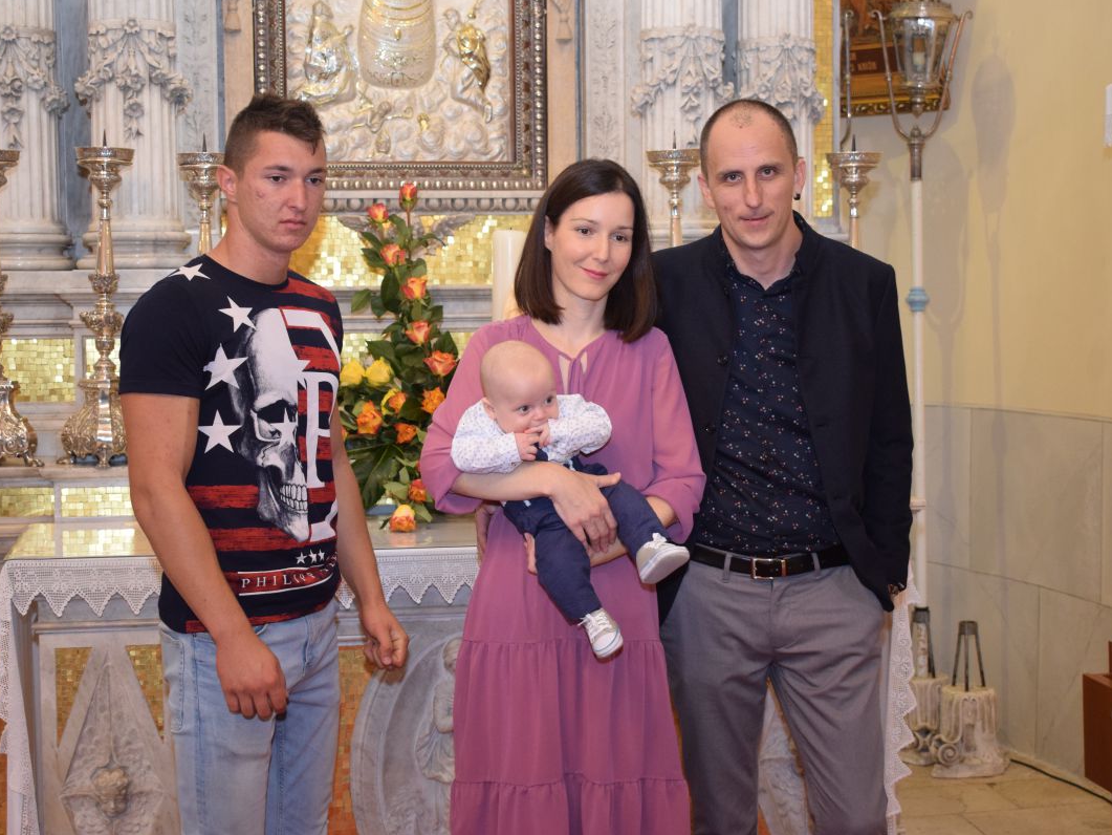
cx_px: 548
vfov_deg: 23.7
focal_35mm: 62
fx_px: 1992
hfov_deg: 31.2
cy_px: 416
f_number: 4.8
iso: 1600
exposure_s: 1/60
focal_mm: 38
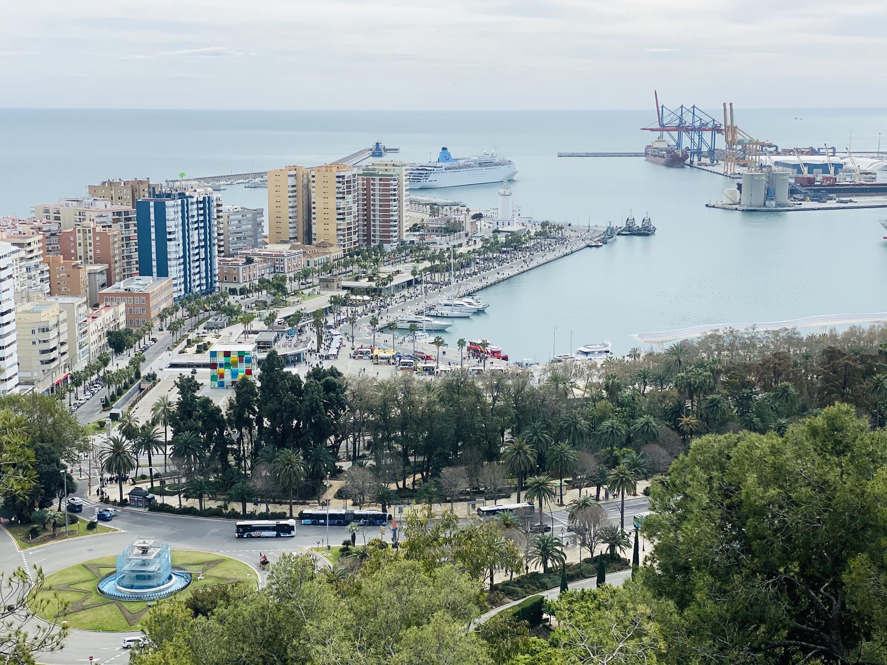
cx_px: 444
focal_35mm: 52
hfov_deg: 36.8
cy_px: 332
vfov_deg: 28.0
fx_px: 1332
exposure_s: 1/1410
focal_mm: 6
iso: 20
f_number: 2
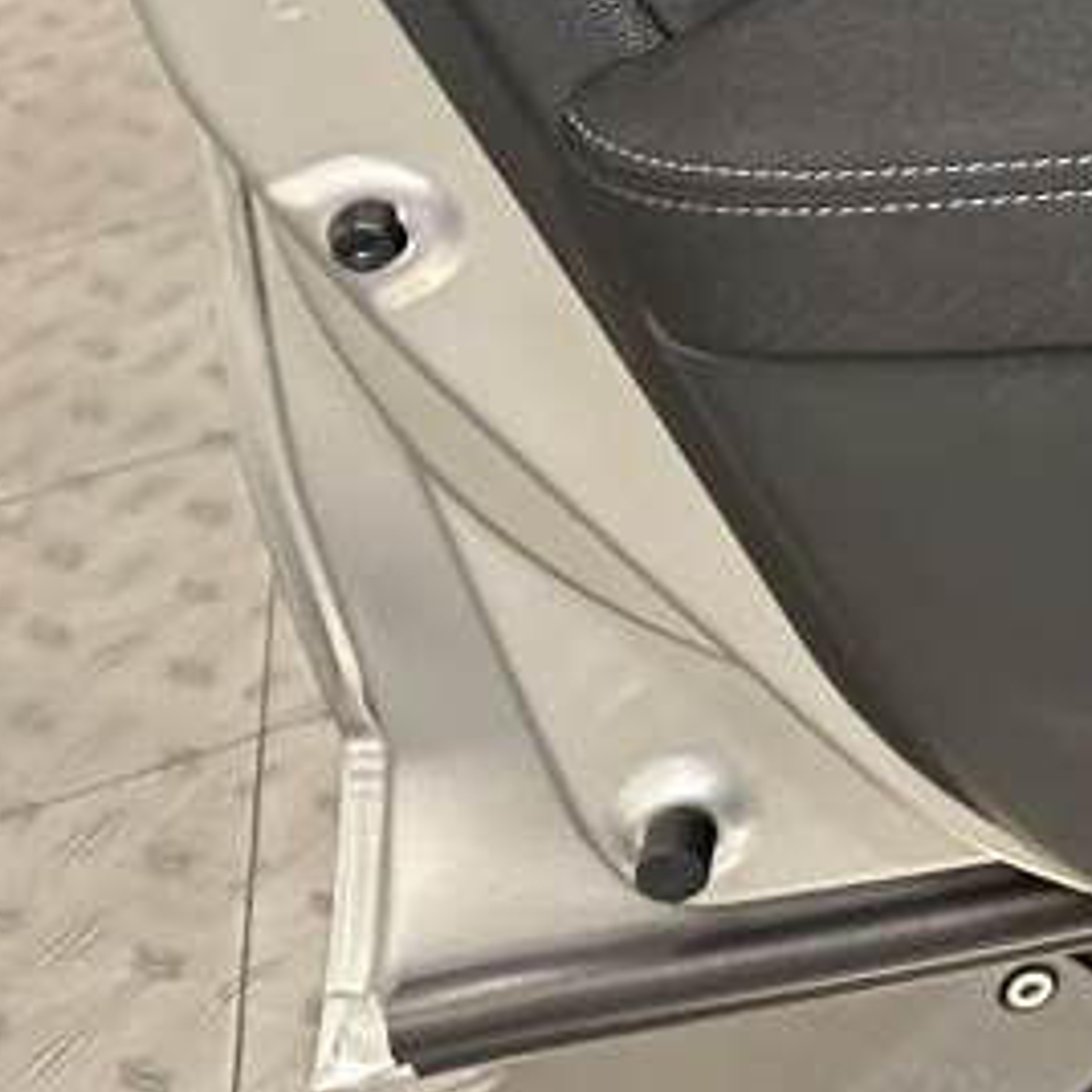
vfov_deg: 19.8
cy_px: -306
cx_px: 1988
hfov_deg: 17.3
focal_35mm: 81
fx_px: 2891
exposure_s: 1/60
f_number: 1.78
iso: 800
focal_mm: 6.86
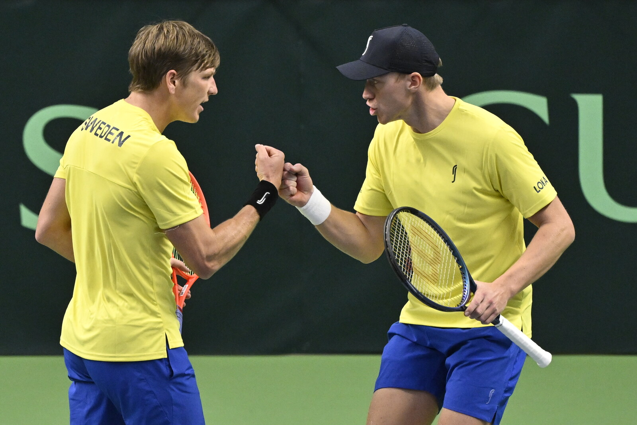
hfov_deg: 6.2
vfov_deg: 4.2
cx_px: 318
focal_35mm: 330
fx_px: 5839
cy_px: 212
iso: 3200
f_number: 4
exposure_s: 1/1250
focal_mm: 330
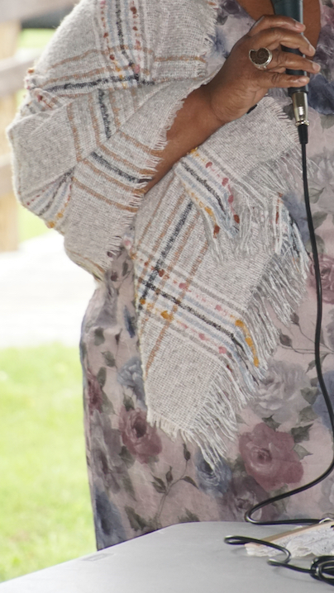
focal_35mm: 364
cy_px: 119
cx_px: 256
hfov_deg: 3.3
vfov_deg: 5.9
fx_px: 5730
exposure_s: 1/200
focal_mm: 130
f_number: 5.6
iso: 1000
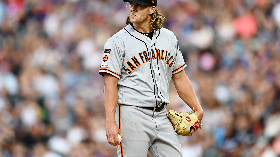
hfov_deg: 3.4
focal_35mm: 629
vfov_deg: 1.9
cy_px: 69
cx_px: 140
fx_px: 4670
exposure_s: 1/3200
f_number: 2.8
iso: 1600
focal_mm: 400
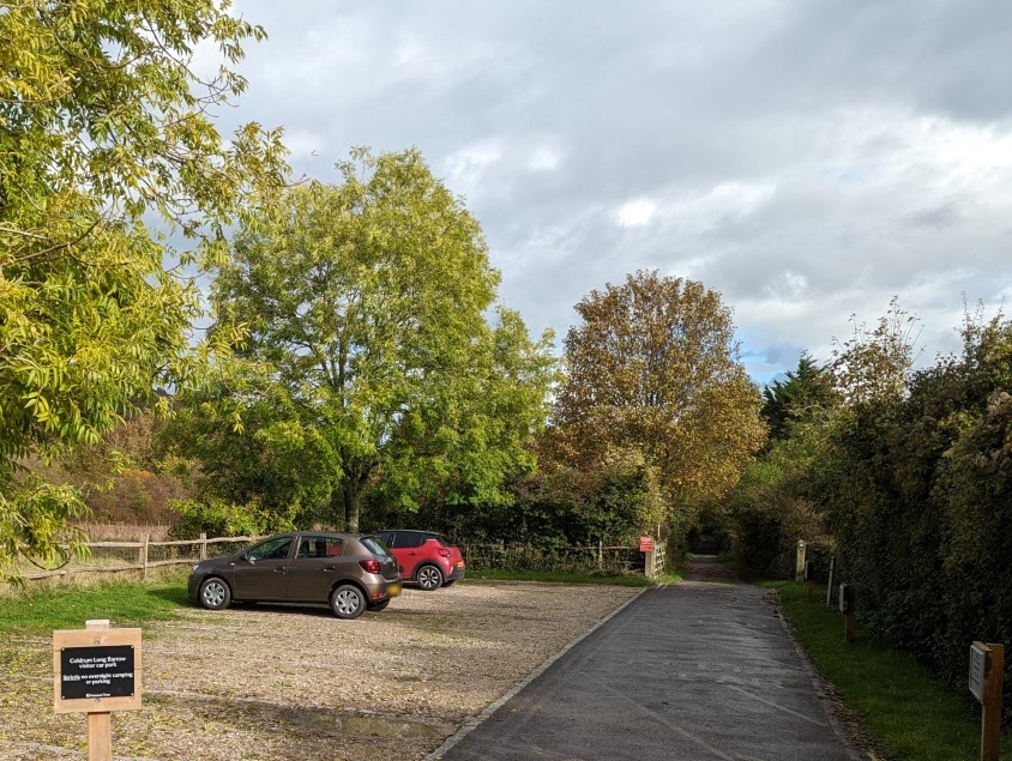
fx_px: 995
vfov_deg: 41.1
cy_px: 533
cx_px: 321
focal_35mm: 34
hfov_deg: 52.7
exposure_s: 1/984
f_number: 1.85
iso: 46
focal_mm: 6.81
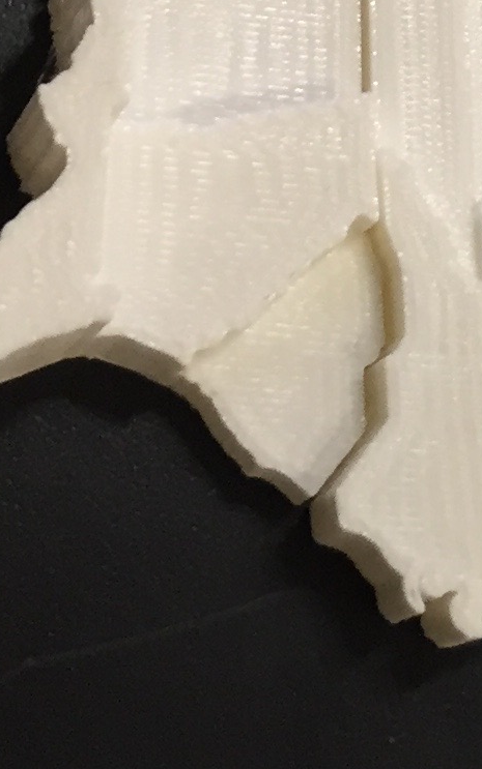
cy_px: -498
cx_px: 694
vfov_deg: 14.1
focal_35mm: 135
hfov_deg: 9.5
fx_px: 2835
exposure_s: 1/30
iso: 64
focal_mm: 4.15
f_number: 2.2
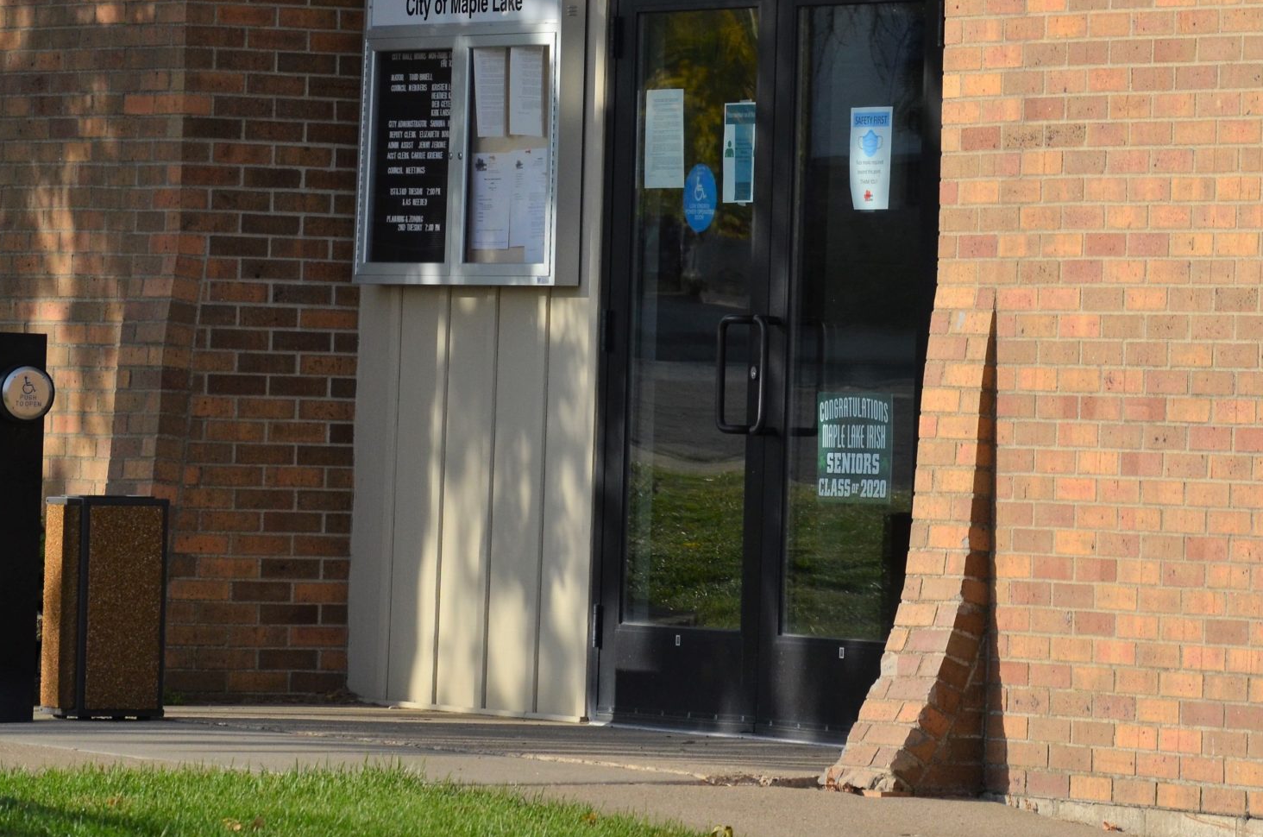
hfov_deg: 8.0
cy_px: 116
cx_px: 904
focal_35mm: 257
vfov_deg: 5.3
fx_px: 8999
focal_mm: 98
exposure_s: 1/1600
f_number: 7.1
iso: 400
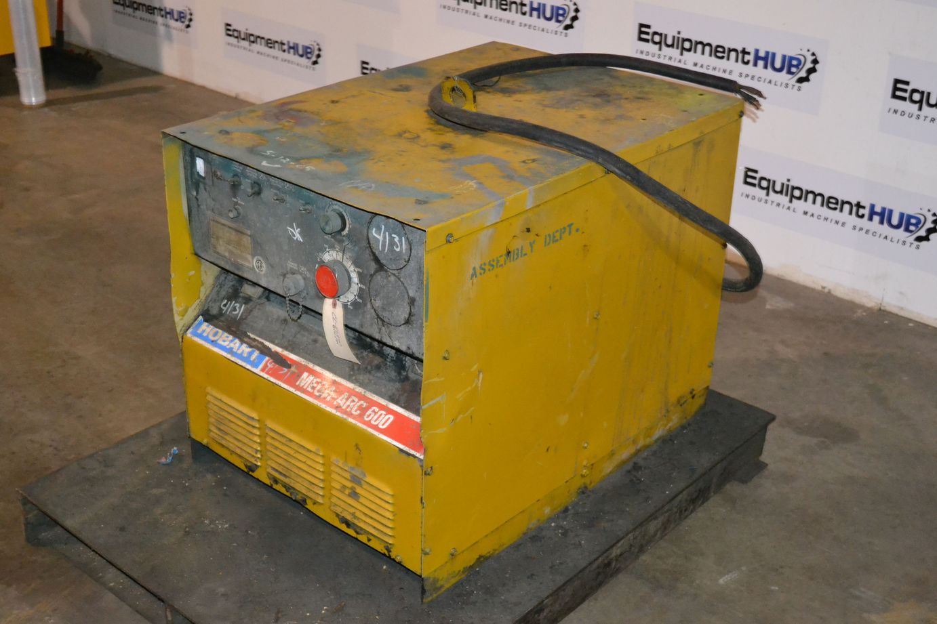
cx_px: 468
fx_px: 1249
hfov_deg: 41.1
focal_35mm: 48
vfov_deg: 28.1
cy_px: 312
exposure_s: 1/60
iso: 3200
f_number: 4.8
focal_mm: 32
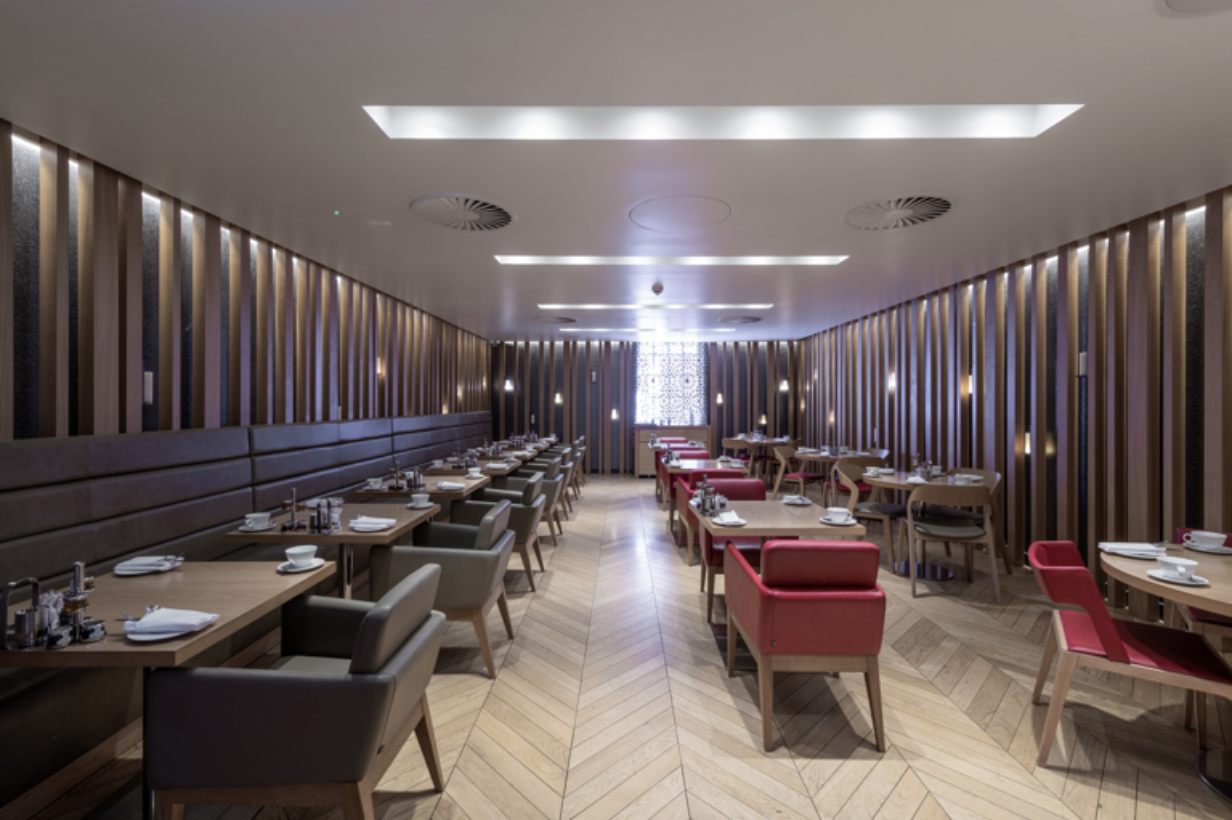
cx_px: 616
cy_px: 410
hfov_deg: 96.8
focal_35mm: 16
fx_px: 547
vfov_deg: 73.7
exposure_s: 5
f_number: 16
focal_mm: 16
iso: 100
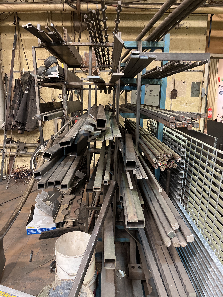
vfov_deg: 67.3
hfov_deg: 53.1
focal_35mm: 26
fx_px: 223
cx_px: 112
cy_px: 148
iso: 500
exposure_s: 1/33
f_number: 1.6
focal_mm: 5.1
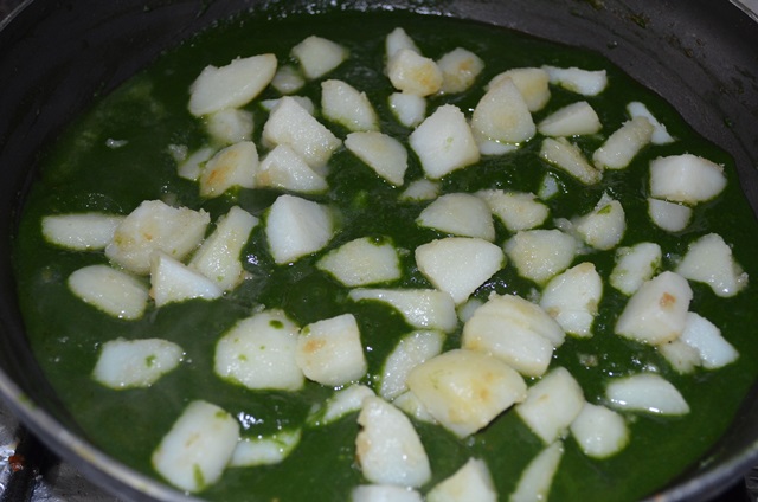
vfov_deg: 25.0
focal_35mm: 54
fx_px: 1135
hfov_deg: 36.9
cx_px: 379
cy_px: 251
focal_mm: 36
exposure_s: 1/60
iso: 1100
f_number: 5
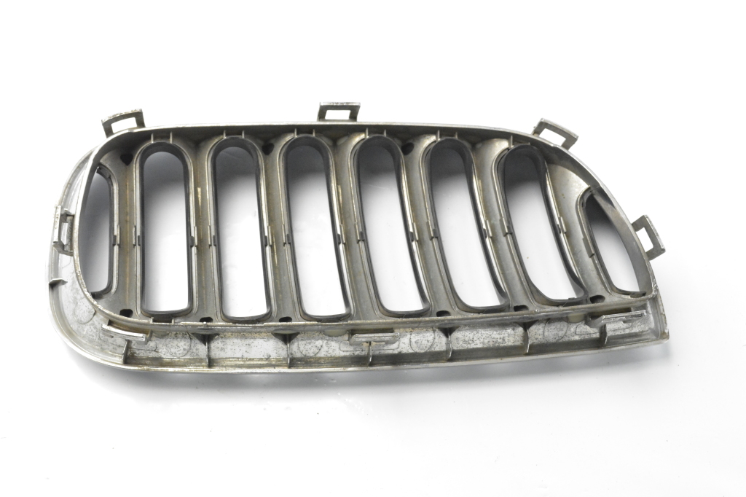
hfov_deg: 38.9
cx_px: 373
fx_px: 1056
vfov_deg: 26.5
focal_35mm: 51
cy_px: 248
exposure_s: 1/250
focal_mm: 34
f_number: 10
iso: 6400
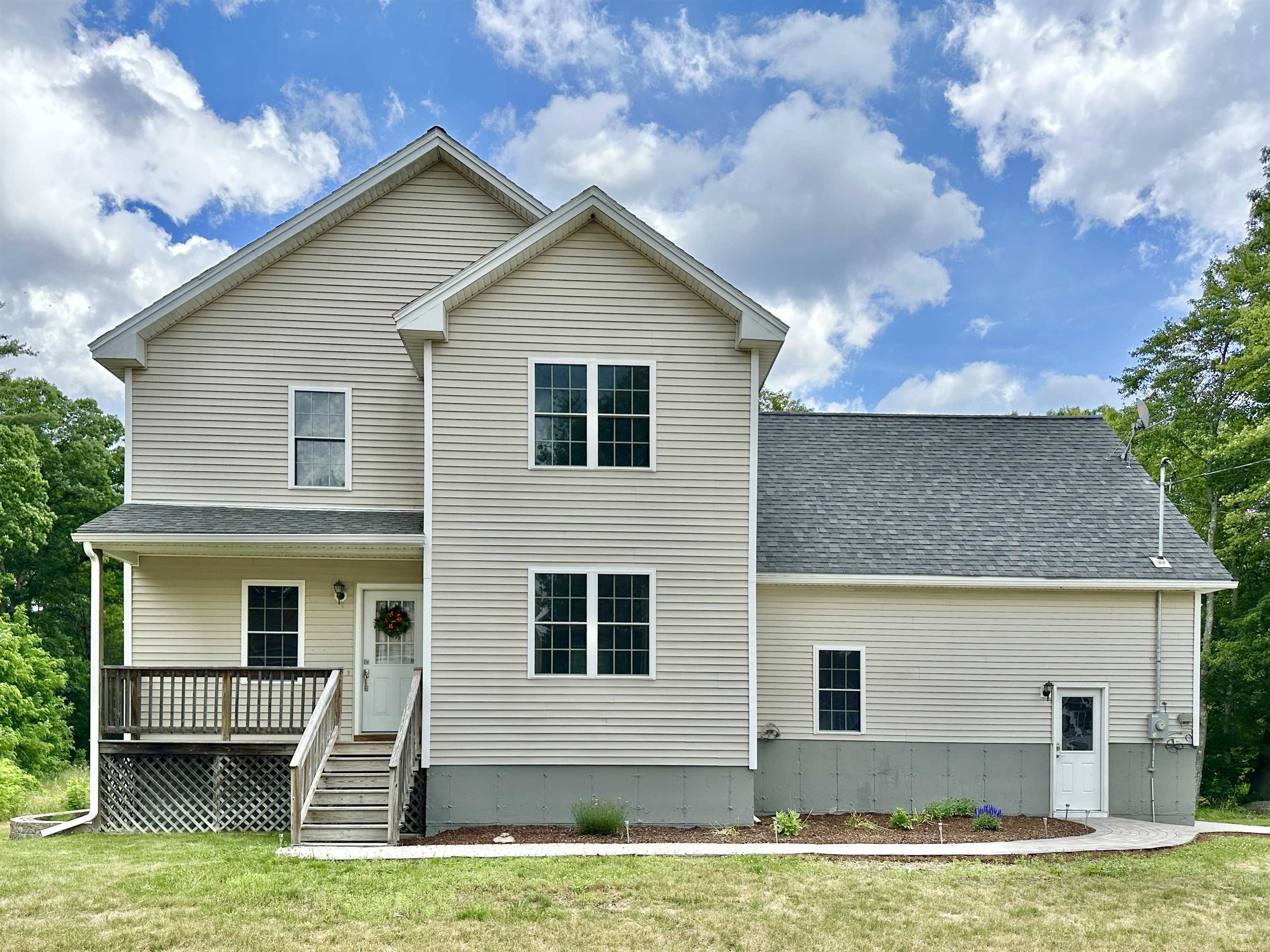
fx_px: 880
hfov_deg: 71.6
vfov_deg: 56.8
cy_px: 476
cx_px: 635
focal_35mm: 24
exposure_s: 1/3247
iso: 80
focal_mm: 6.86
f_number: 1.78
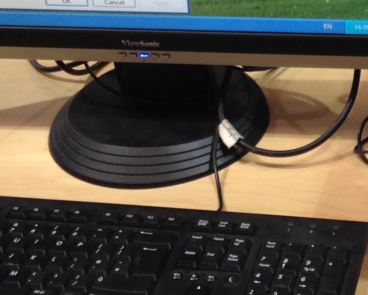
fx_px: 1209
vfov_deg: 13.7
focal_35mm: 111
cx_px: 342
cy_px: 16
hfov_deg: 17.0
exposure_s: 1/20
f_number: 2.4
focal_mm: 4.12
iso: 80
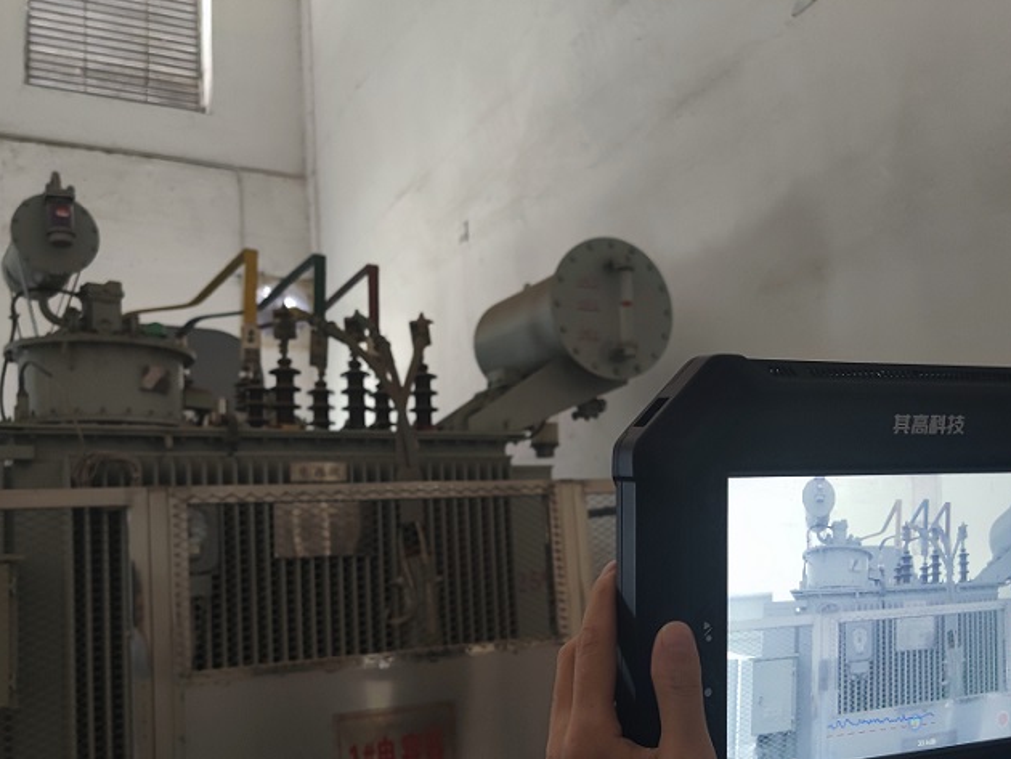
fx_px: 964
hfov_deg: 55.3
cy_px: 470
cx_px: 469
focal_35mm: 33
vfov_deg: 42.7
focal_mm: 5.58
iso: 462
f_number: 1.6
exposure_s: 1/100
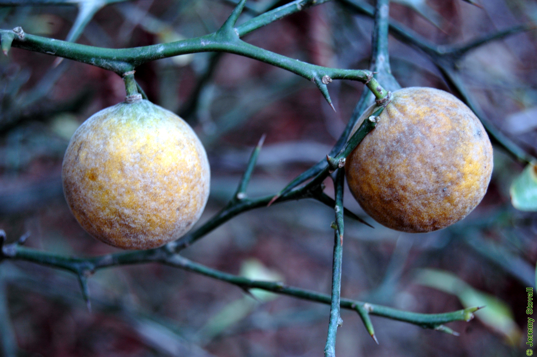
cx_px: 268
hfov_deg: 24.6
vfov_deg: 16.5
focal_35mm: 82
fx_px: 1230
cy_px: 178
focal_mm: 55
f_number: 5.6
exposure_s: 1/45
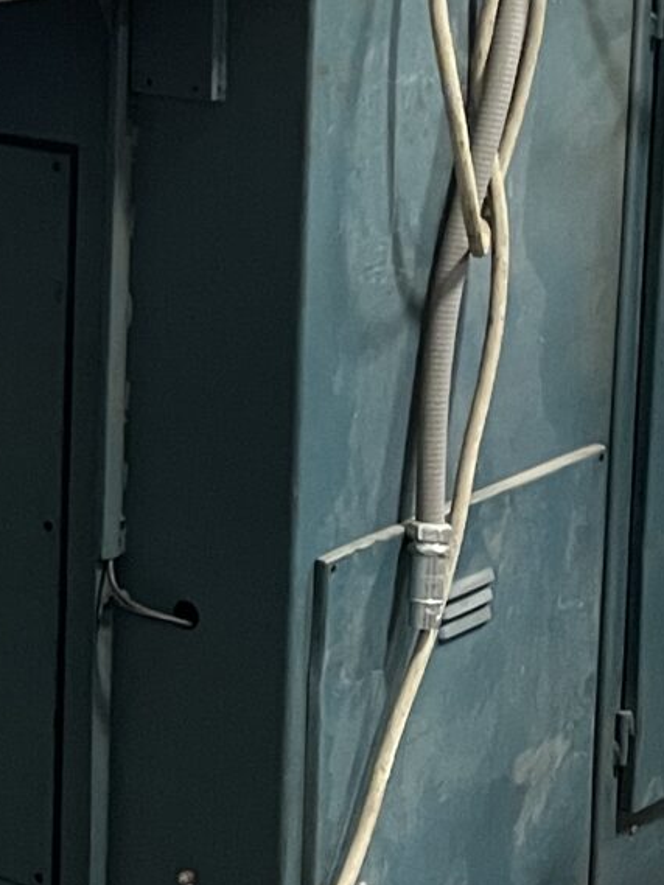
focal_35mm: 117
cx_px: -471
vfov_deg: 16.6
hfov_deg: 11.8
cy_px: 72
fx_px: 2991
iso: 640
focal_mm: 4.2
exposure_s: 1/30
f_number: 1.6
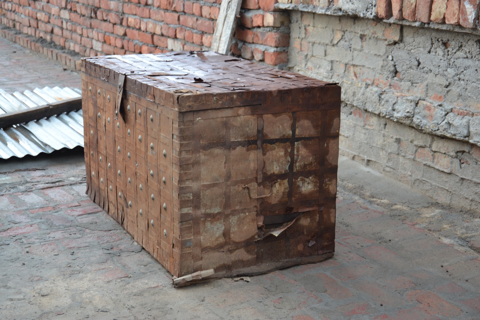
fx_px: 840
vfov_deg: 21.6
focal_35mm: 63
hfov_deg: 31.9
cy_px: 160
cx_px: 240
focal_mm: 42
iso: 400
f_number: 5
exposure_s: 1/100
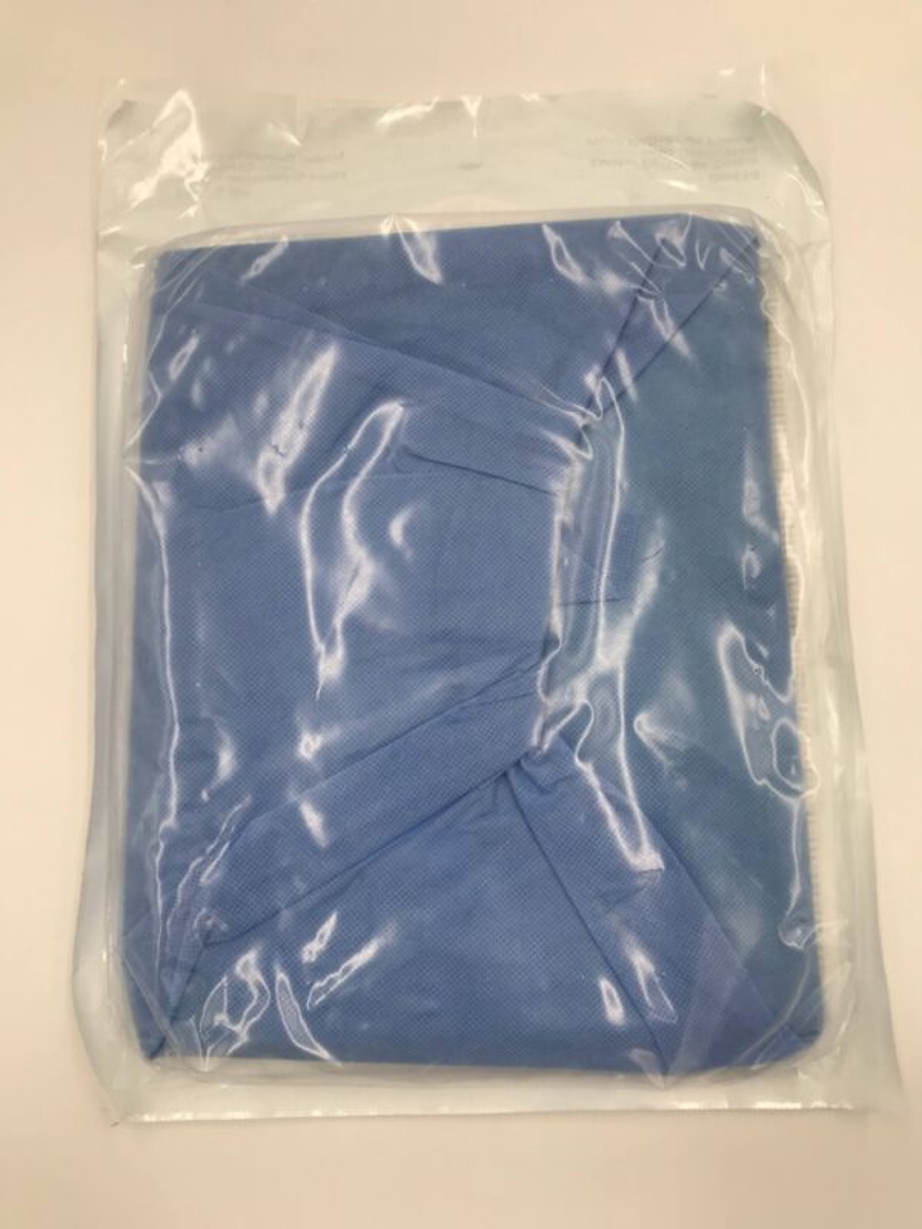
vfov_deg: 63.4
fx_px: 994
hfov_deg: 49.7
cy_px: 614
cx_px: 461
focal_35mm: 28
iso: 20
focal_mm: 3.99
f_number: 1.8
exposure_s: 1/129
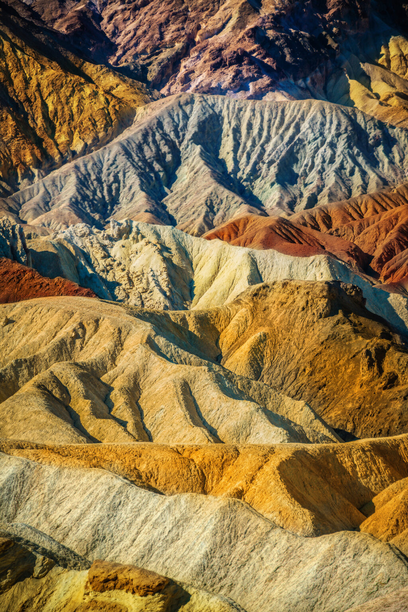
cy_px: 306
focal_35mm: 190
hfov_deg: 7.2
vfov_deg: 10.8
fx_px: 3227
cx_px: 204
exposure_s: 1/500
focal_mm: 190
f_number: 5.6
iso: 100
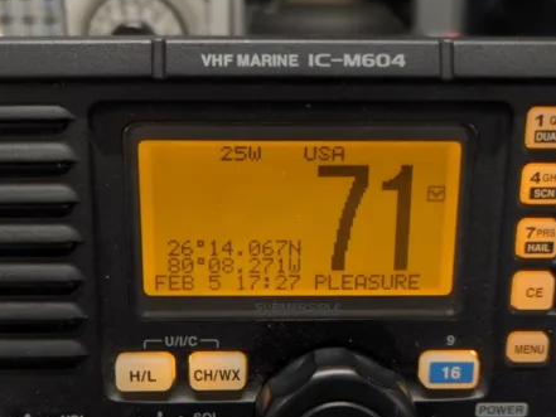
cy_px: 307
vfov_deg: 29.3
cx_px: 255
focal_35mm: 49
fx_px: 787
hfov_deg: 38.9
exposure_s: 1/30.6
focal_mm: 6.81
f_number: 1.85
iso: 88
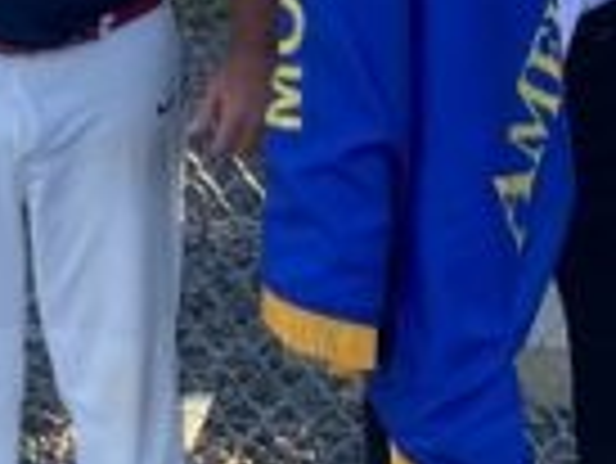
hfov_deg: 12.0
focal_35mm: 163
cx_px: 85
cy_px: -194
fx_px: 2903
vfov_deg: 8.9
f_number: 1.8
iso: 20
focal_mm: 3.99
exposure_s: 1/338
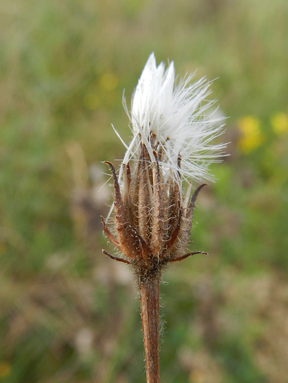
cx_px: 144
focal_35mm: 32
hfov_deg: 44.2
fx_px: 355
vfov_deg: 56.8
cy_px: 192
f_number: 3.7
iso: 160
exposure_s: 1/400
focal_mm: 5.6
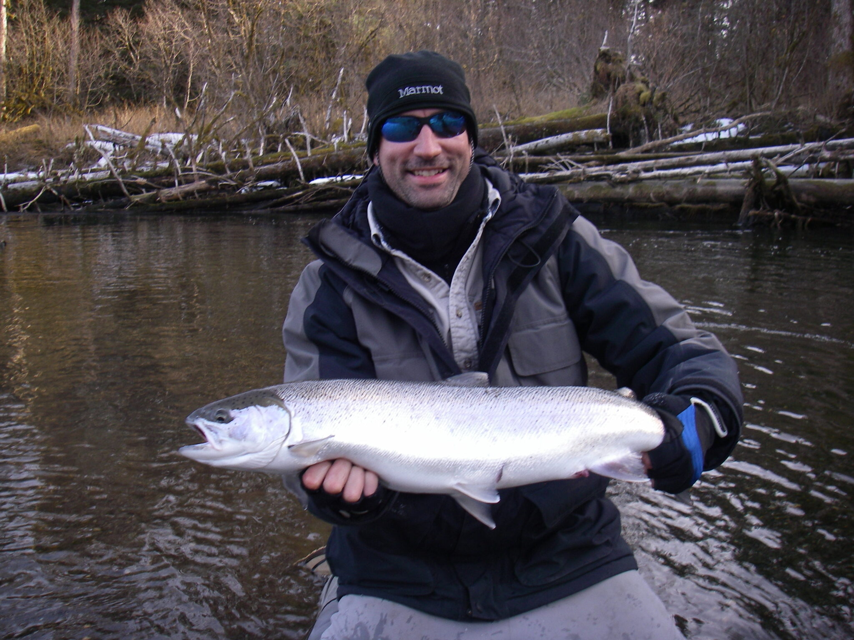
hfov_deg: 49.0
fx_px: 937
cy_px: 320
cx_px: 427
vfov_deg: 37.7
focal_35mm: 38
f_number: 3.3
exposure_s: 1/80
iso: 64
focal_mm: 6.3
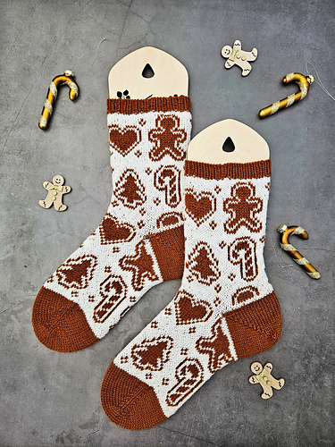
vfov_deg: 73.9
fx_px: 297
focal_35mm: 23
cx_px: 168
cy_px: 224
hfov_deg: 58.9
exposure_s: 1/100
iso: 200
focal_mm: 5.4
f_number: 1.8
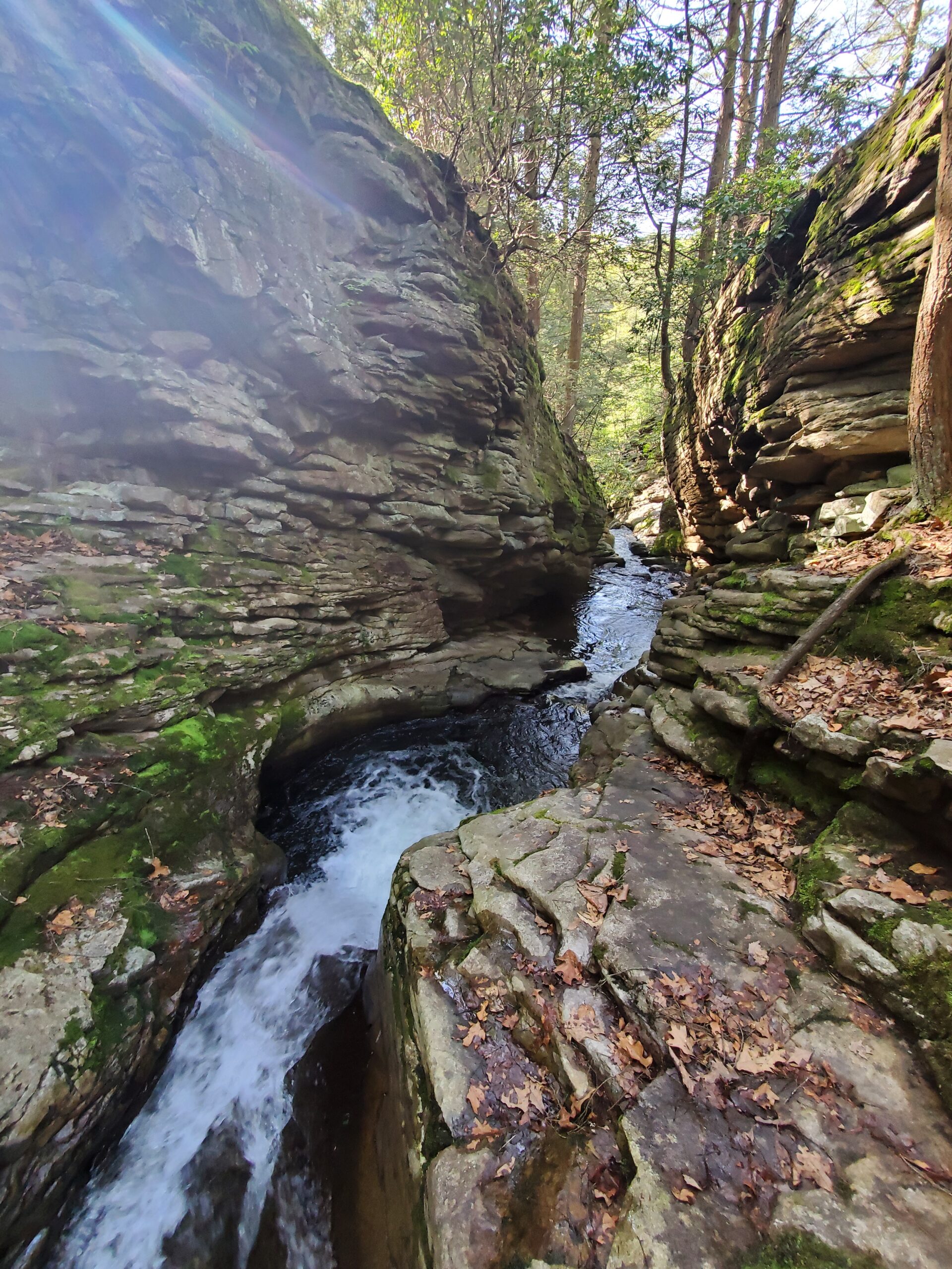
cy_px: 634
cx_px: 476
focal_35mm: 13
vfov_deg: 106.2
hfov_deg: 89.9
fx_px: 477
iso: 200
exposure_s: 1/50
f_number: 2.2
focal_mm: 1.8
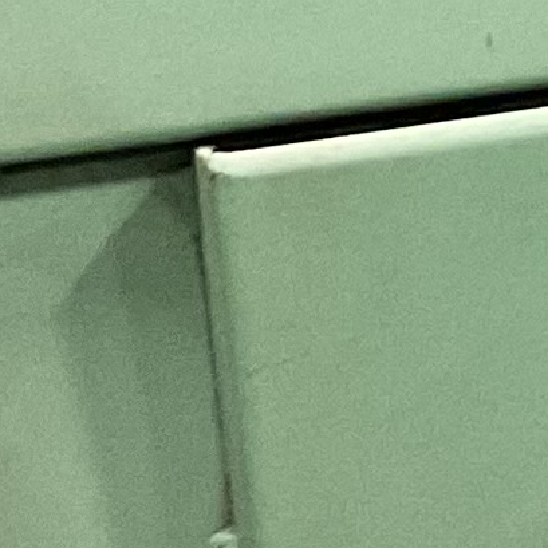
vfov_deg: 6.9
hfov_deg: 6.2
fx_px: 4531
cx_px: 1775
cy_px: -76
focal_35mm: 253
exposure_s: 1/60
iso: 250
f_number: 1.8
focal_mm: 3
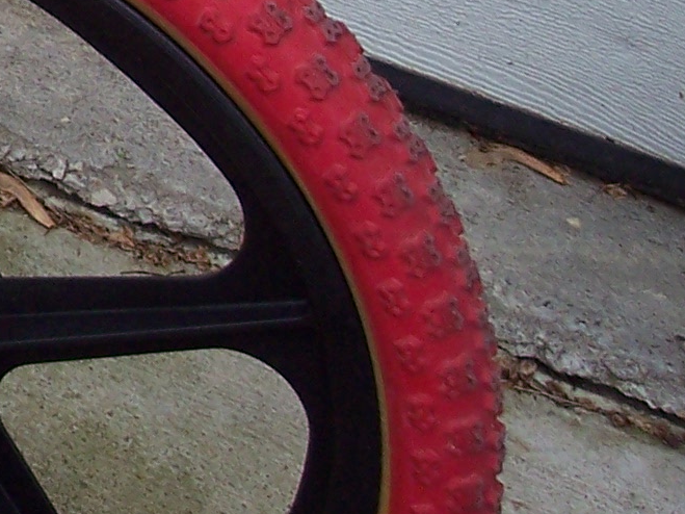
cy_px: -389
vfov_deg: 8.5
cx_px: -717
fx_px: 3344
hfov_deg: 10.6
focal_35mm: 169
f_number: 3.4
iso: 100
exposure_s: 1/180
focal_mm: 8
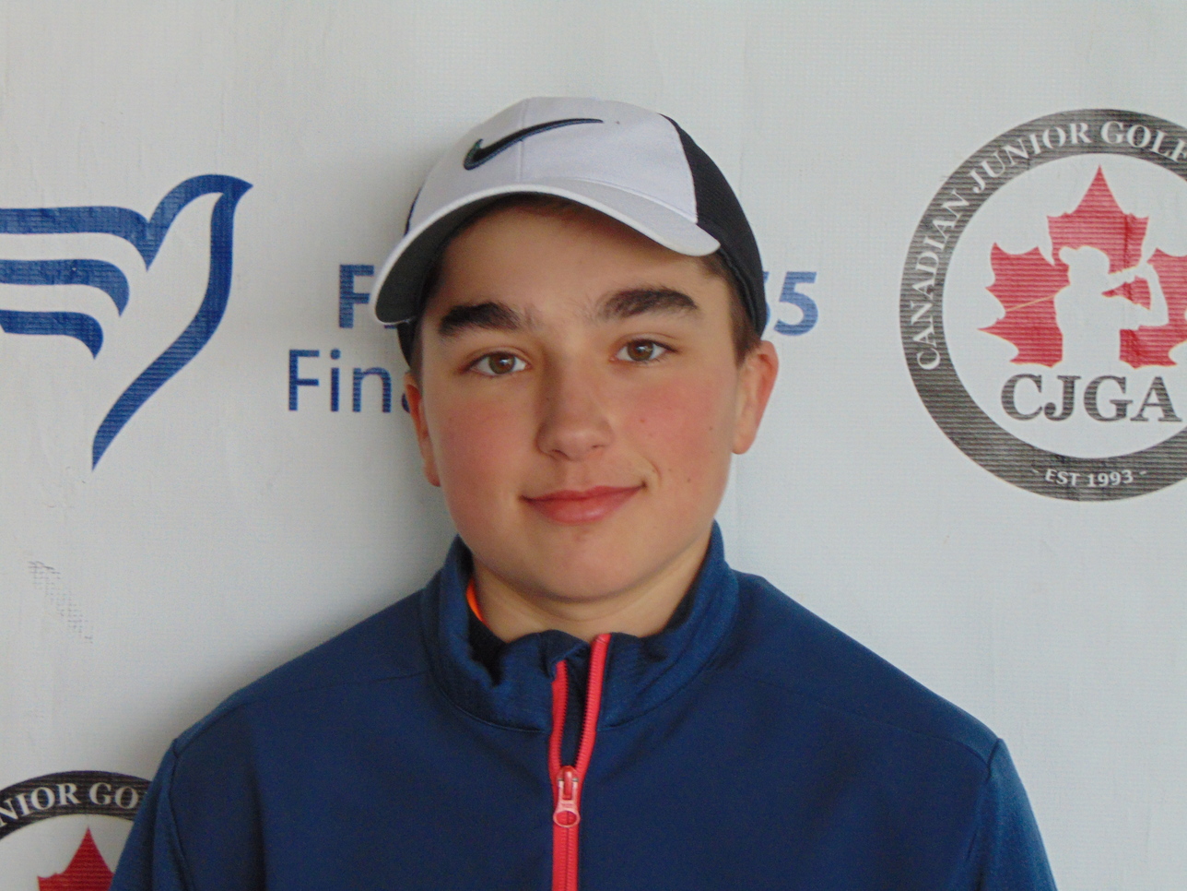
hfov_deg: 18.2
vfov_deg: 13.7
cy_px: 446
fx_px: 3703
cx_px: 594
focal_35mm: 108
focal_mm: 19.4
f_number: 3.9
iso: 250
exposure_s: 1/30
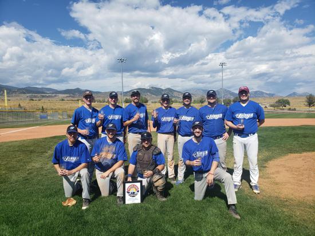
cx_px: 158
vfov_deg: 53.0
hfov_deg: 67.3
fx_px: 236
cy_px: 118
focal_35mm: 26
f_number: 2.4
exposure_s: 1/1794
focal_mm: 4.3
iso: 50
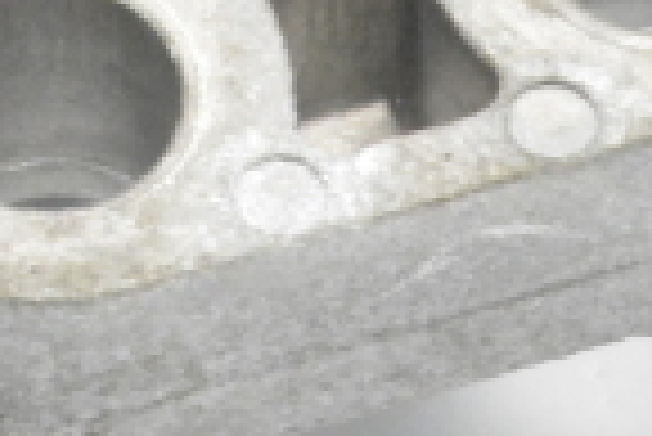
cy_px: -755
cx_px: 13
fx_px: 9209
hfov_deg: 4.0
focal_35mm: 508
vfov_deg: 2.7
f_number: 14
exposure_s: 1/125
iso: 6400
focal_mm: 48
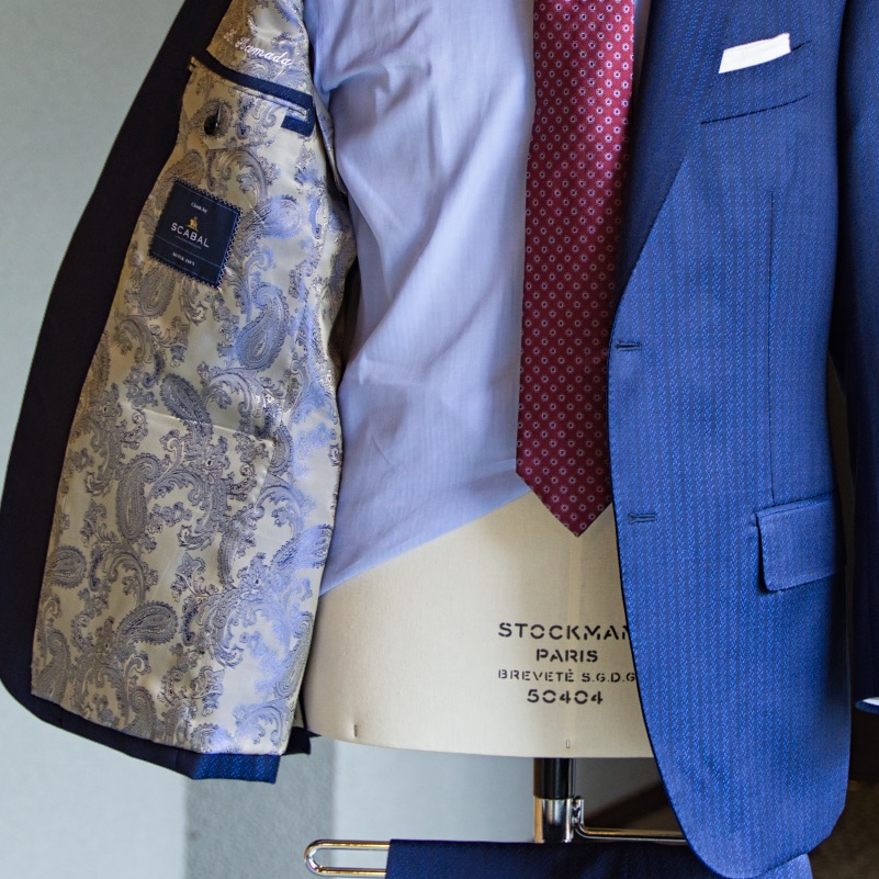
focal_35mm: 104
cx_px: 552
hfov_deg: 16.7
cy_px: 205
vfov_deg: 16.6
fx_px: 2988
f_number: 2.8
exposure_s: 1/20
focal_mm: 34
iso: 500
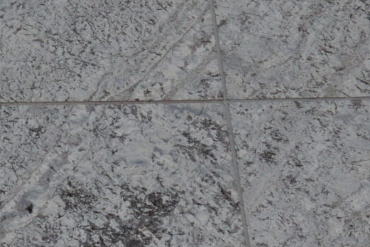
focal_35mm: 331
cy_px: 552
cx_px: -353
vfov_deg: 4.1
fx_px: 3405
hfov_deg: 6.1
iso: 400
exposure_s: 1/500
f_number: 11
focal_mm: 45
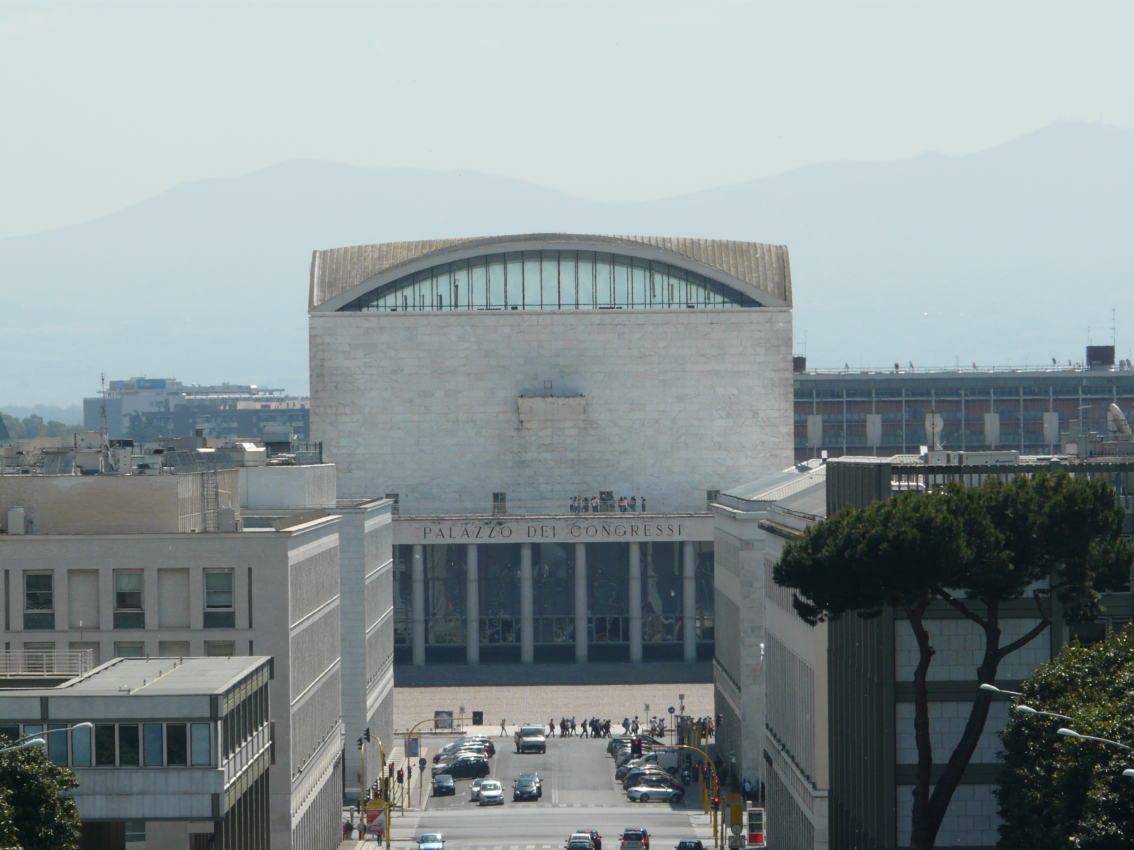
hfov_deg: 7.9
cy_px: 425
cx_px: 567
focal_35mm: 252
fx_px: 8255
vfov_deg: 5.9
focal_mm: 41.5
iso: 100
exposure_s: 1/500
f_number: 6.3
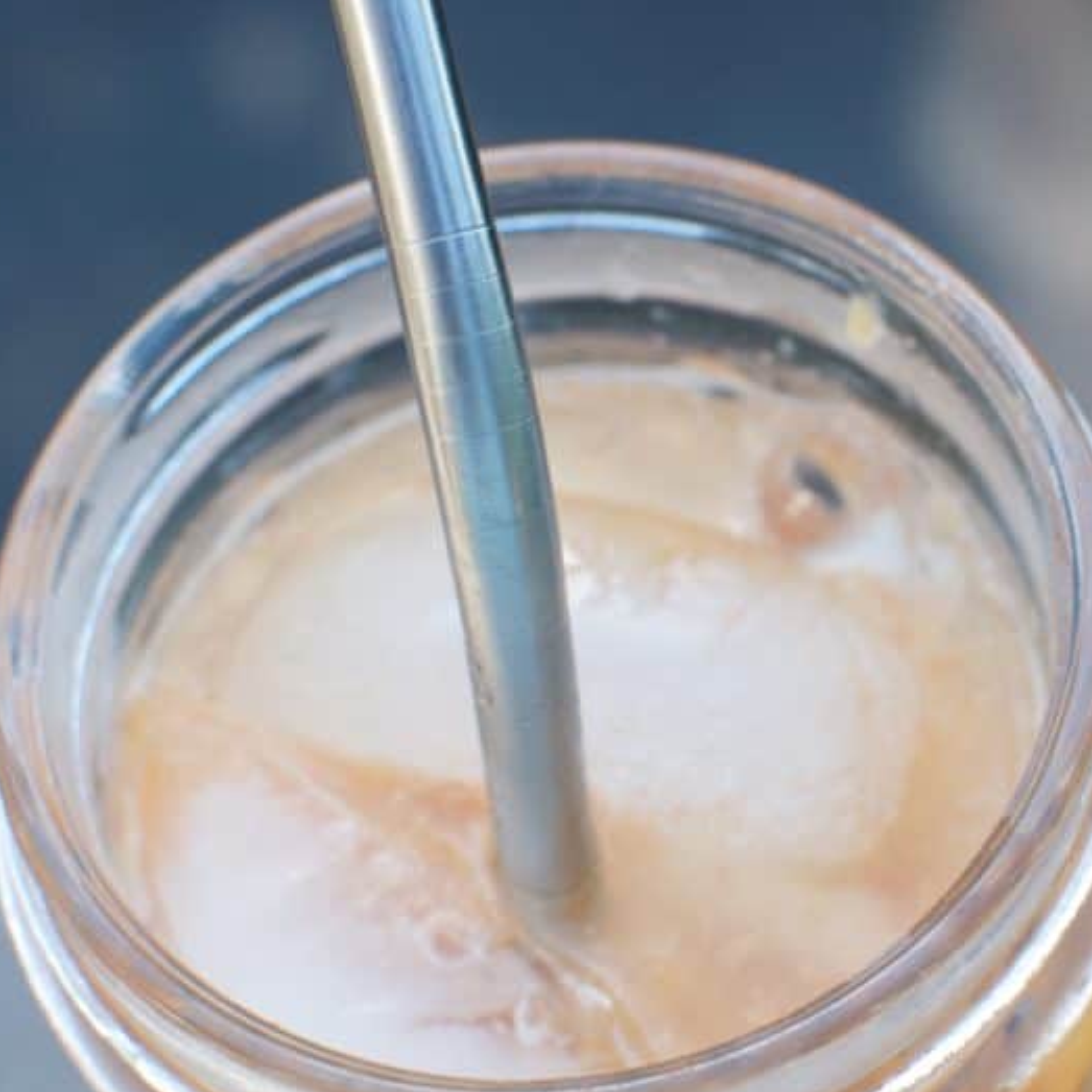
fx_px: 3495
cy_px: 561
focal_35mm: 98
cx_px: 781
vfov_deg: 17.8
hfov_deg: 17.7
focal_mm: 35
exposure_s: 1/125
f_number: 5.6
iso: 160
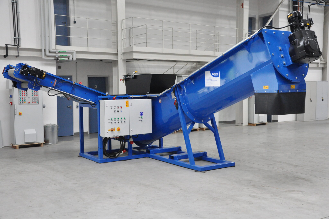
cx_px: 164
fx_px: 383
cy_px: 110
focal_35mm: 42
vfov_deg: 31.8
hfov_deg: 46.5
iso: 2500
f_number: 6.3
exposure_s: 1/160
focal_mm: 28
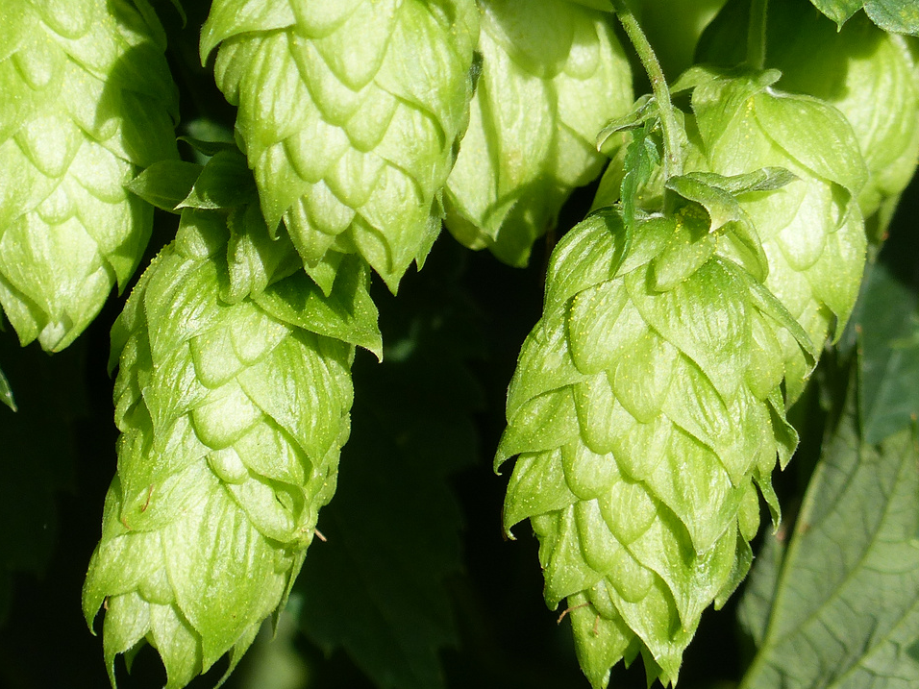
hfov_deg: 1.8
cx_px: 441
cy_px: 296
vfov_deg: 1.4
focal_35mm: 1085
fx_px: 28805
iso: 100
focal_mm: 108
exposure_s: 1/400
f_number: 4
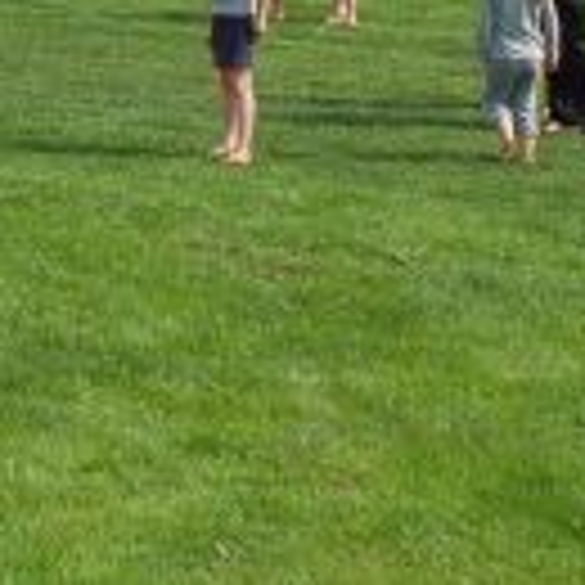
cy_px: -86
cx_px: -148
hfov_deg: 12.8
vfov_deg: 12.9
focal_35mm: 132
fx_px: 2524
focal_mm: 28
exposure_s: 1/320
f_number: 9
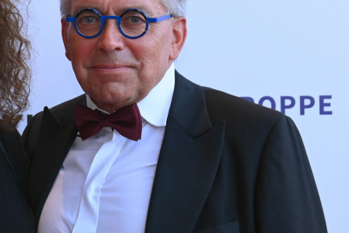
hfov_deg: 13.8
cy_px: 95
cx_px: 27
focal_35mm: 147
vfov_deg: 9.3
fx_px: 1425
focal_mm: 70
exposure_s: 1/100
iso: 1000
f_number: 8
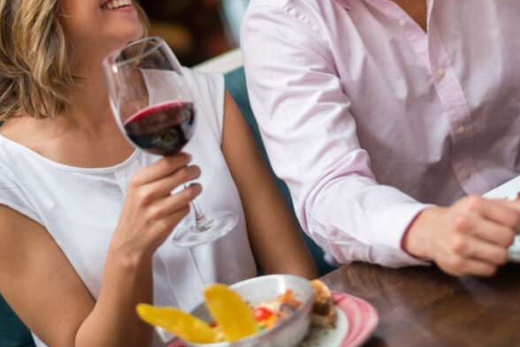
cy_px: 53
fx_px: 1459
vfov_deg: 13.5
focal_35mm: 101
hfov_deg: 20.2
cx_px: 333
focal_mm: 58
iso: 800
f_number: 1.4
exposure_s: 1/160
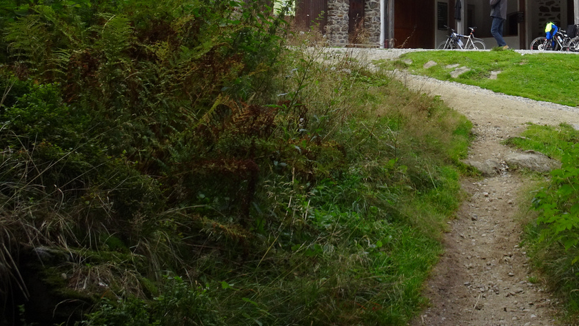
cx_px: 492
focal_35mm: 56
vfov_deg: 20.4
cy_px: -42
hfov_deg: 35.5
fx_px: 860
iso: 80
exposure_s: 1/250
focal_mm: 5.09
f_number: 4
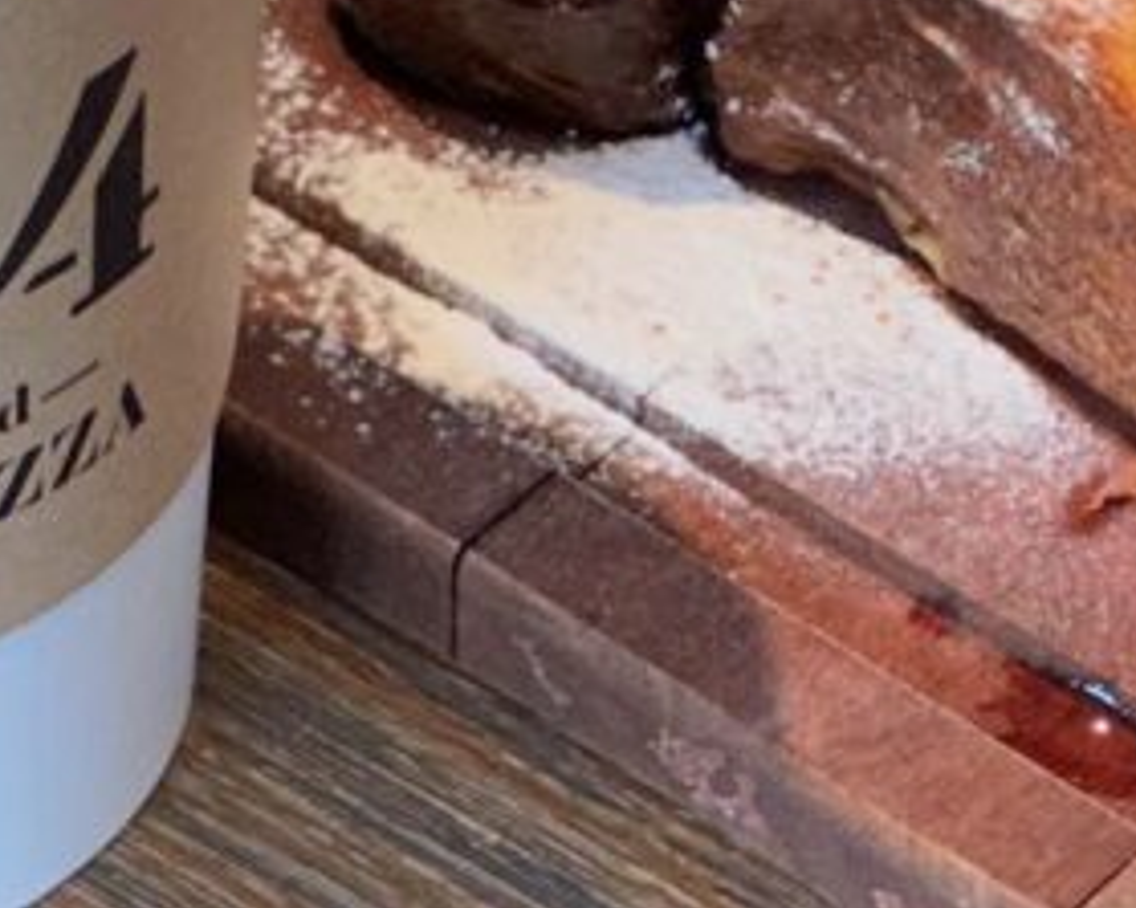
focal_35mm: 276
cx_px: 1201
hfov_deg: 7.0
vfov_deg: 5.6
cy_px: -195
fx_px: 9276
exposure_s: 1/50
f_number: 2.8
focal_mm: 9
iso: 200
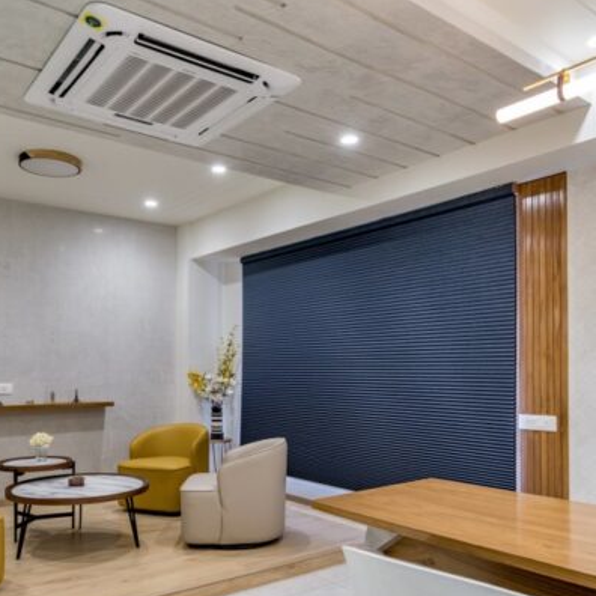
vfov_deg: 55.1
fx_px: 565
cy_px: 363
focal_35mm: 29
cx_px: 281
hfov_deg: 55.6
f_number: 9
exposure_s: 1/3
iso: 100
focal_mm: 18
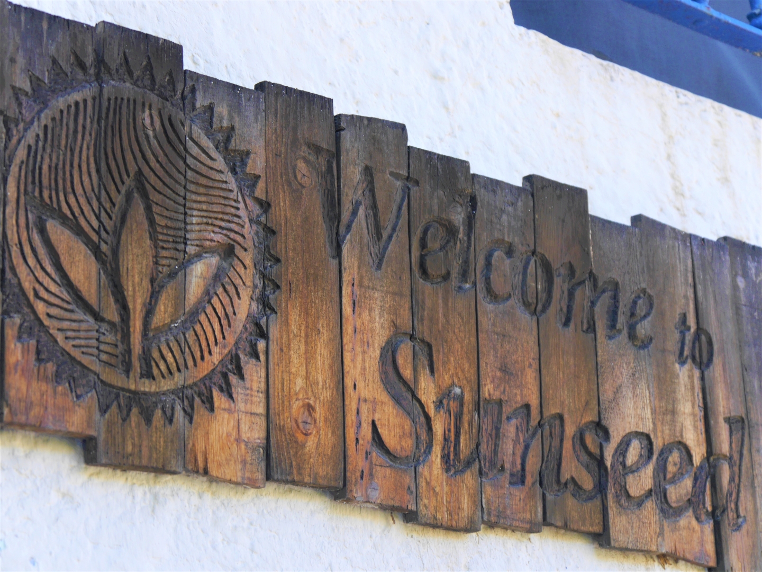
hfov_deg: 21.3
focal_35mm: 92
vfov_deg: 16.1
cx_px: 381
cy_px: 286
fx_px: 2025
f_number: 4.9
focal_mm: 46
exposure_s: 1/100
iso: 200
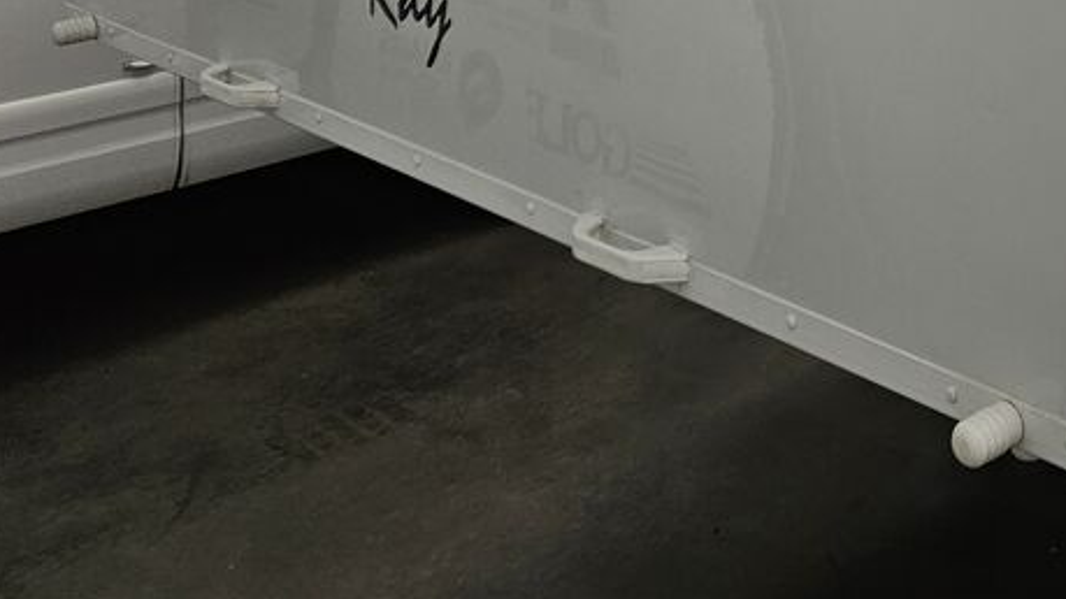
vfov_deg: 17.6
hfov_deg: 30.5
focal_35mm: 60
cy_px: -349
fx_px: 1696
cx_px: 1226
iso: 160
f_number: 1.8
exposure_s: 1/190
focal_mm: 5.4
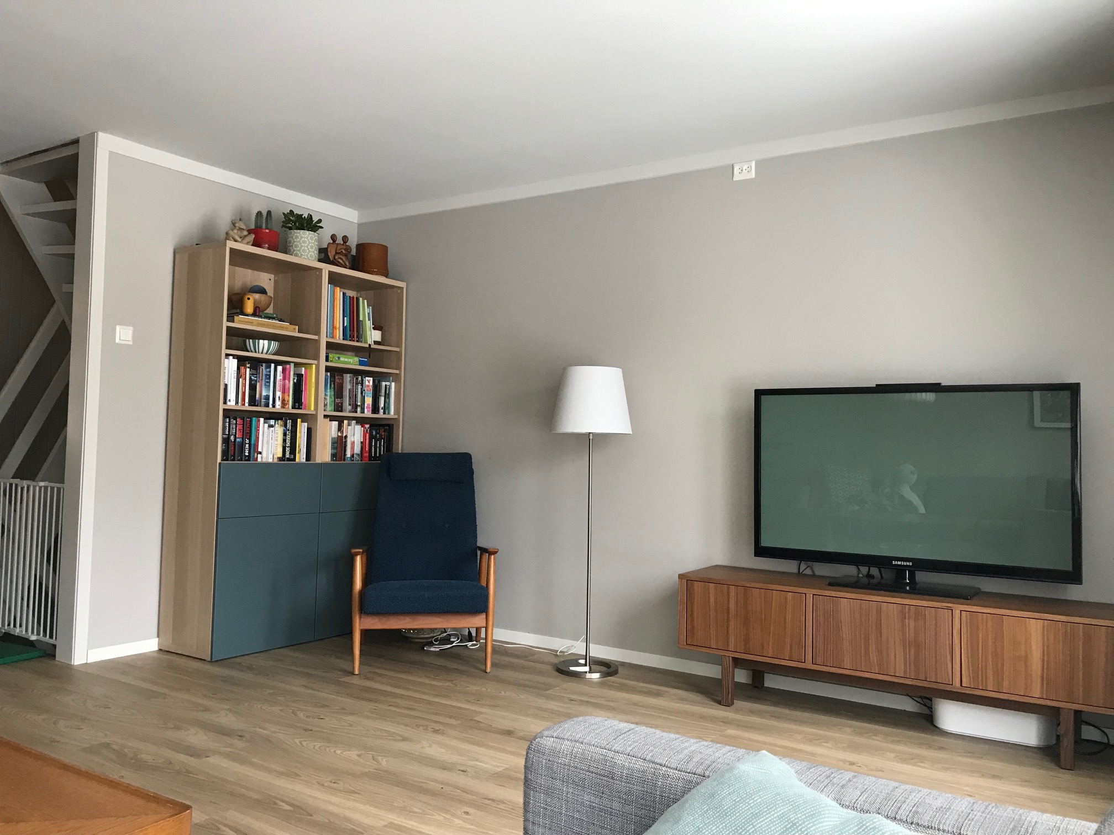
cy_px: 418
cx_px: 557
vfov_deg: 49.7
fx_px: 901
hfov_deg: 63.4
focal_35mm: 28
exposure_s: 1/33
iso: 40
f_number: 1.8
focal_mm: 3.99
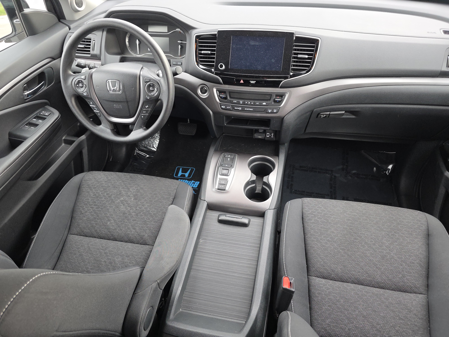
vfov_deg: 58.9
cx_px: 224
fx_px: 298
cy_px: 168
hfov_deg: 73.9
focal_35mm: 23
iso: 200
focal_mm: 6.3
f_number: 1.7
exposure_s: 1/180
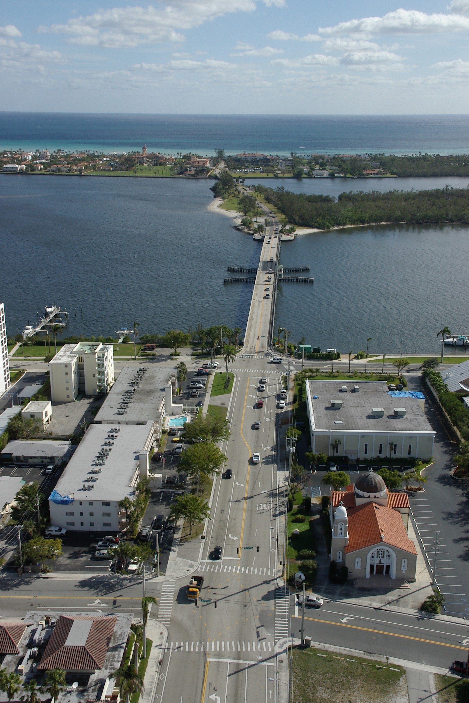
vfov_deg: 49.5
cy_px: 352
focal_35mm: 39
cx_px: 234
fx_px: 761
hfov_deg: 34.2
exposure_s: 1/500
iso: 200
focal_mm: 26
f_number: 8
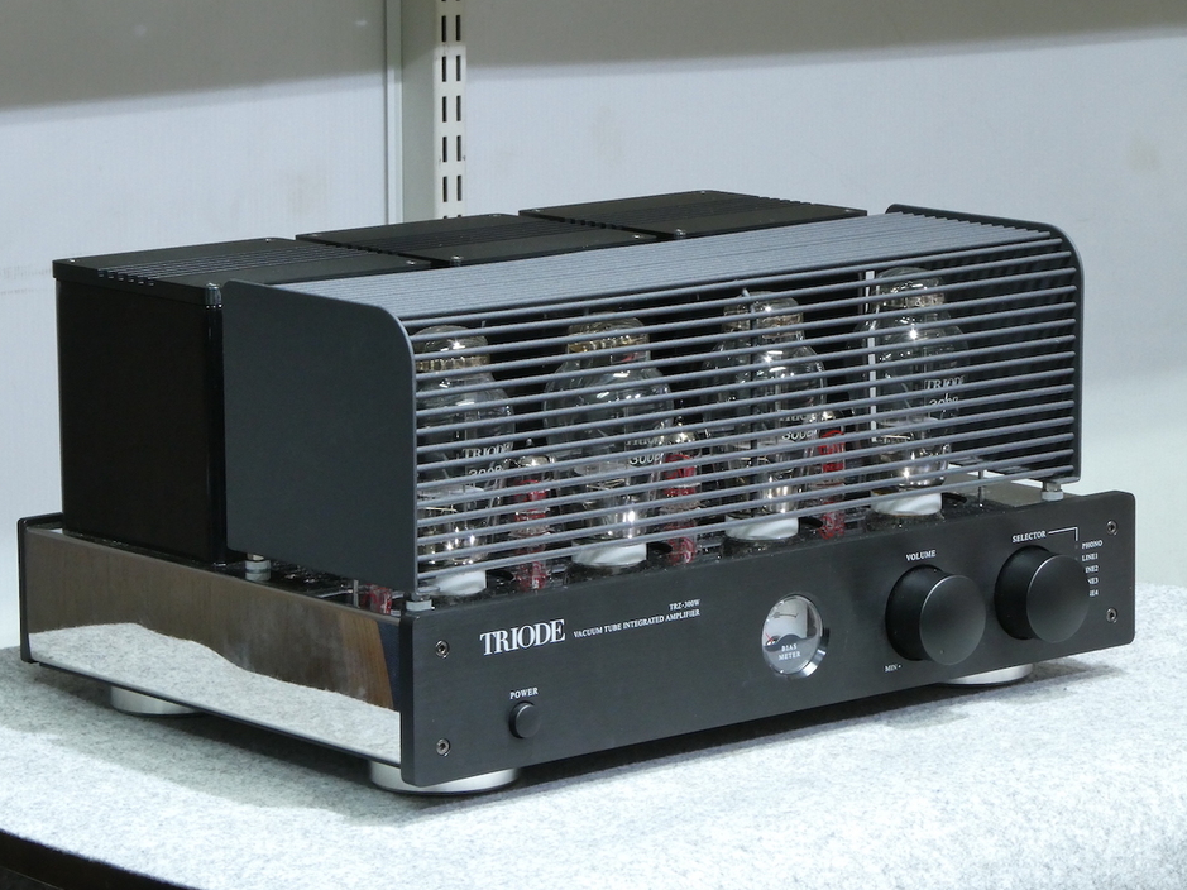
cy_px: 446
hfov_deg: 14.3
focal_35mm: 138
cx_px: 583
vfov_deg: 10.7
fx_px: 4731
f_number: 7.1
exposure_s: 1/4
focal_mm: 24.2
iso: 400
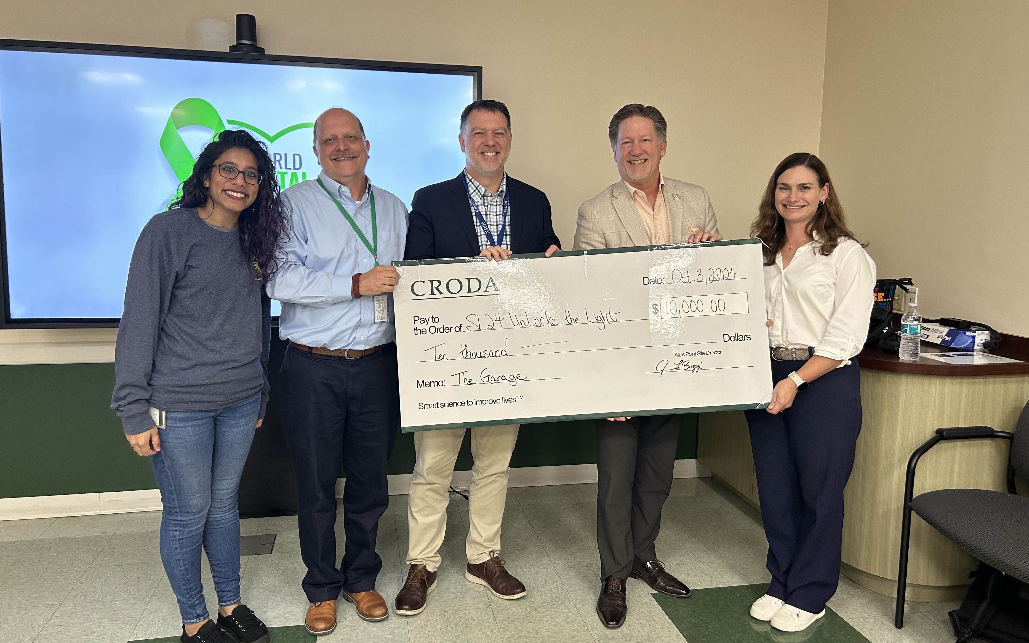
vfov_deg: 44.5
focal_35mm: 28
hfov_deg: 66.5
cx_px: 516
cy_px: 315
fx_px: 785
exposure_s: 1/60
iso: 125
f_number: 1.5
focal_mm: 5.7
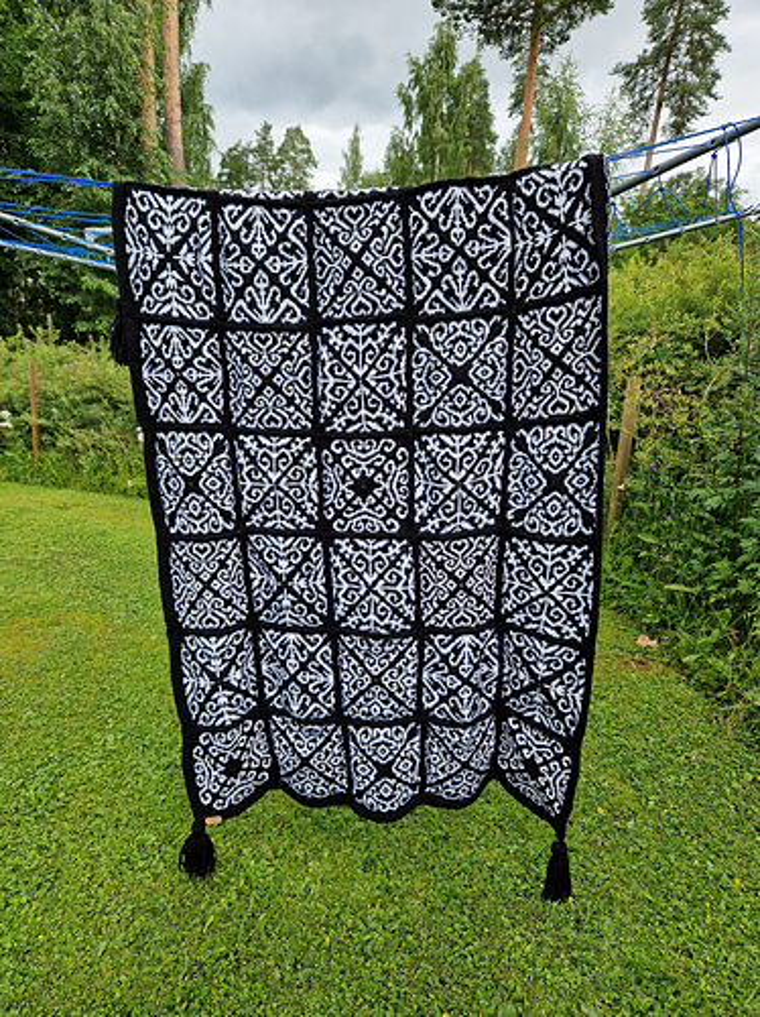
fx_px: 674
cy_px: 508
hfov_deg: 58.8
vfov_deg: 74.0
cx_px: 380
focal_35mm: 23
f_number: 1.8
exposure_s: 1/384
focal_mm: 5.4
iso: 50
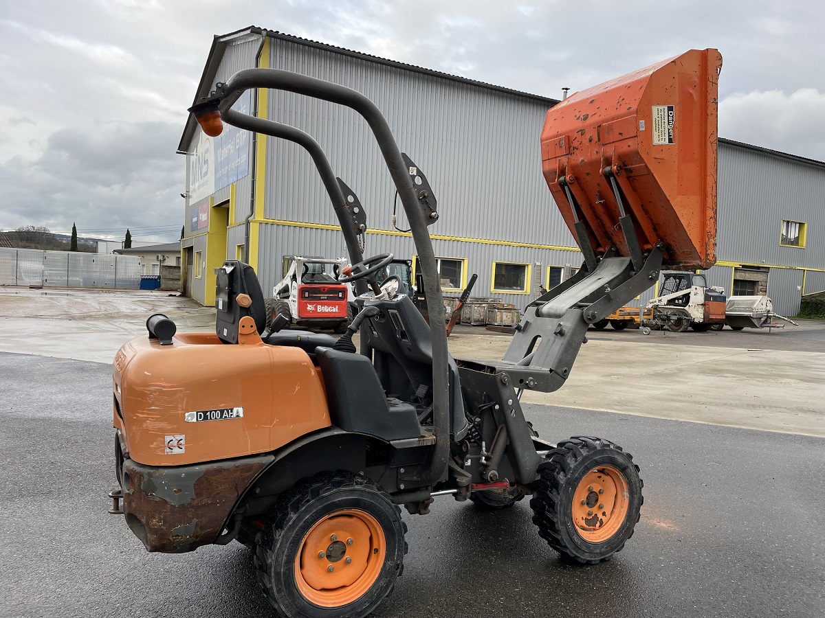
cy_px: 309
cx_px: 412
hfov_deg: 67.3
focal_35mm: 26
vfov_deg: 53.1
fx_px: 620
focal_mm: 4.2
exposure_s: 1/248
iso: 32
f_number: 1.6
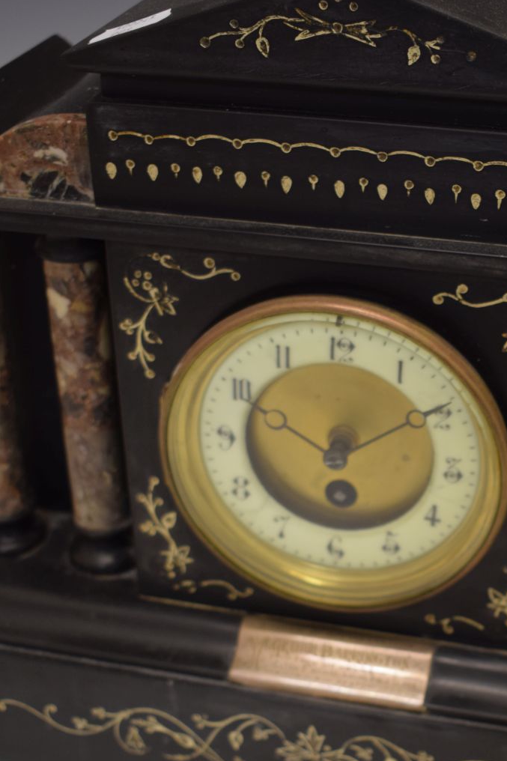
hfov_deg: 21.8
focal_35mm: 62
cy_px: 485
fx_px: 1310
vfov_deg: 32.2
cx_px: 326
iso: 400
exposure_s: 1/25
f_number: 4.2
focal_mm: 28
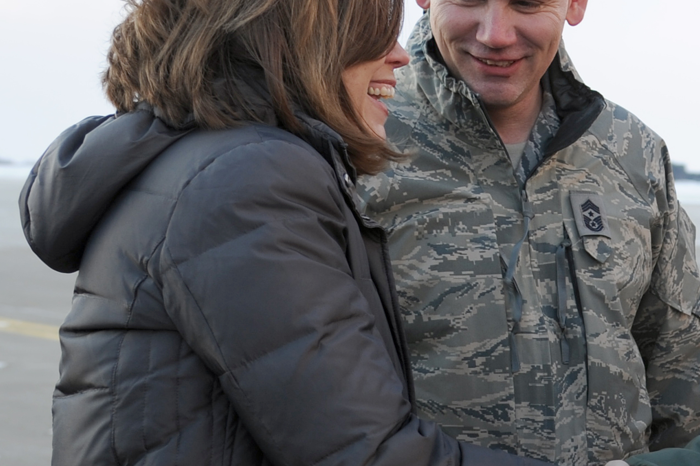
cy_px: 269
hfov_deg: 27.9
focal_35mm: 69
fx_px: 1341
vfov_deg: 19.7
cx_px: 665
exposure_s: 1/125
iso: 200
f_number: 4
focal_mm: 34
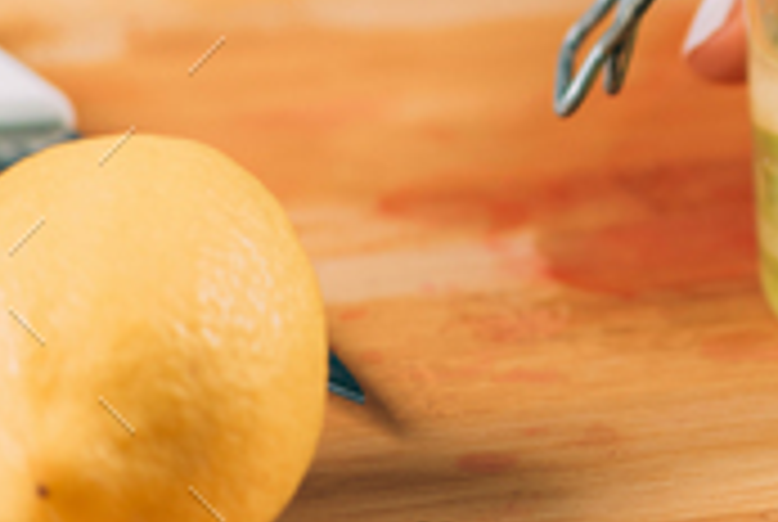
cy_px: -187
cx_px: 1309
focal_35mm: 357
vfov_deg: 3.9
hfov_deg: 5.7
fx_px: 7728
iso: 64
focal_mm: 105
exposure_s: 1/160
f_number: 4
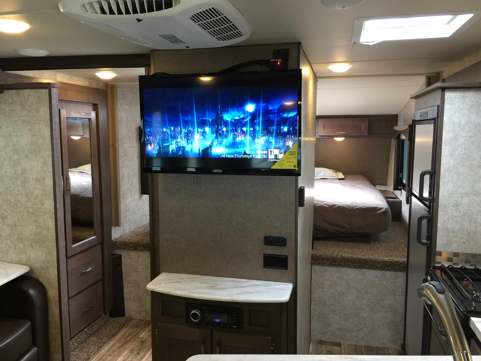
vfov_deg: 48.2
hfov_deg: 61.7
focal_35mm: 29
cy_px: 180
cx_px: 240
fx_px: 403
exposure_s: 1/15
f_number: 2.2
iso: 32
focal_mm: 4.15
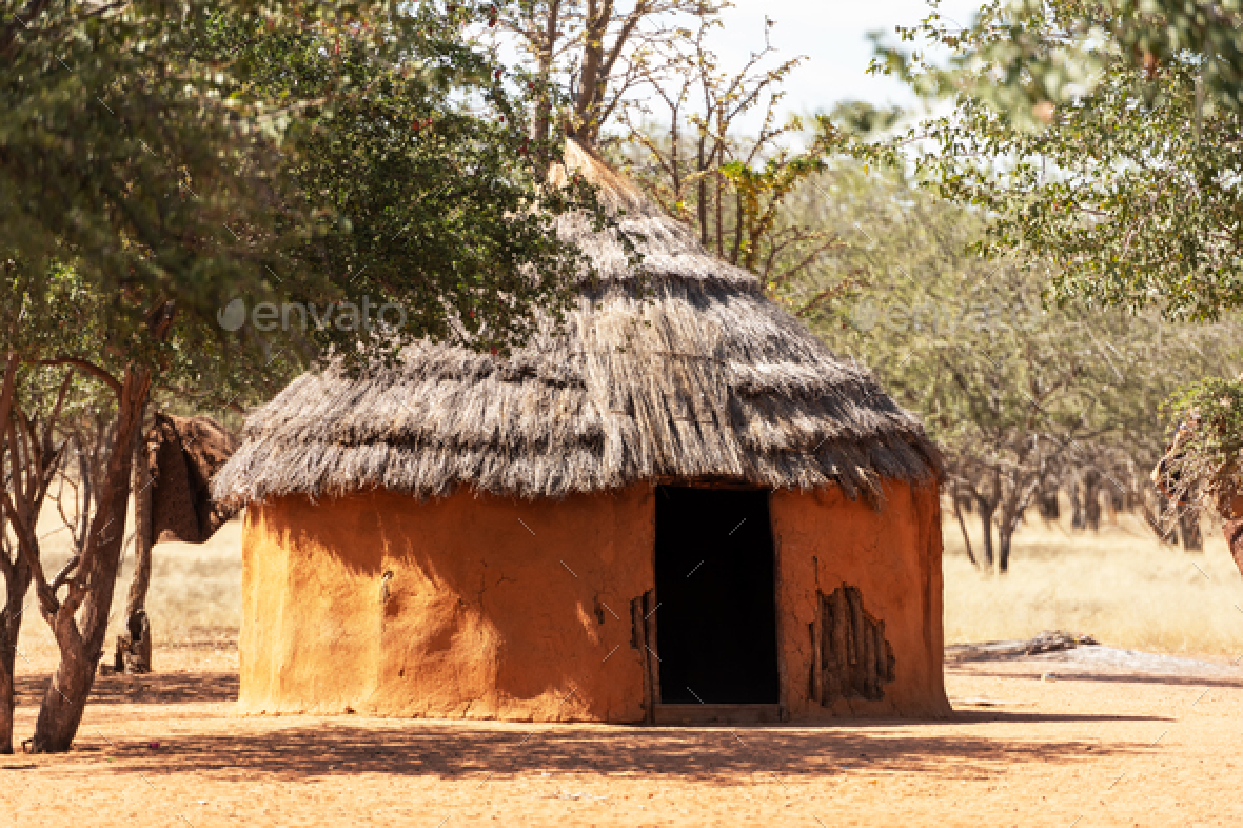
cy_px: 414
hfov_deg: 10.3
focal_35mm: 200
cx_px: 622
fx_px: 6903
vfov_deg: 6.9
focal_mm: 200
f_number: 2.8
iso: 200
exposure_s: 1/2500
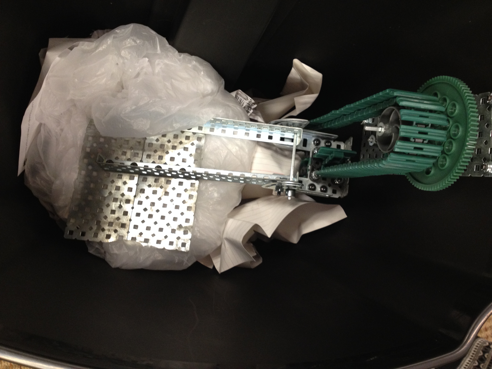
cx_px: 246
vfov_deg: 40.7
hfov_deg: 52.6
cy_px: 184
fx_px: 497
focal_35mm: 35
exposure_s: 1/20
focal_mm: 4.28
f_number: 2.4
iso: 200
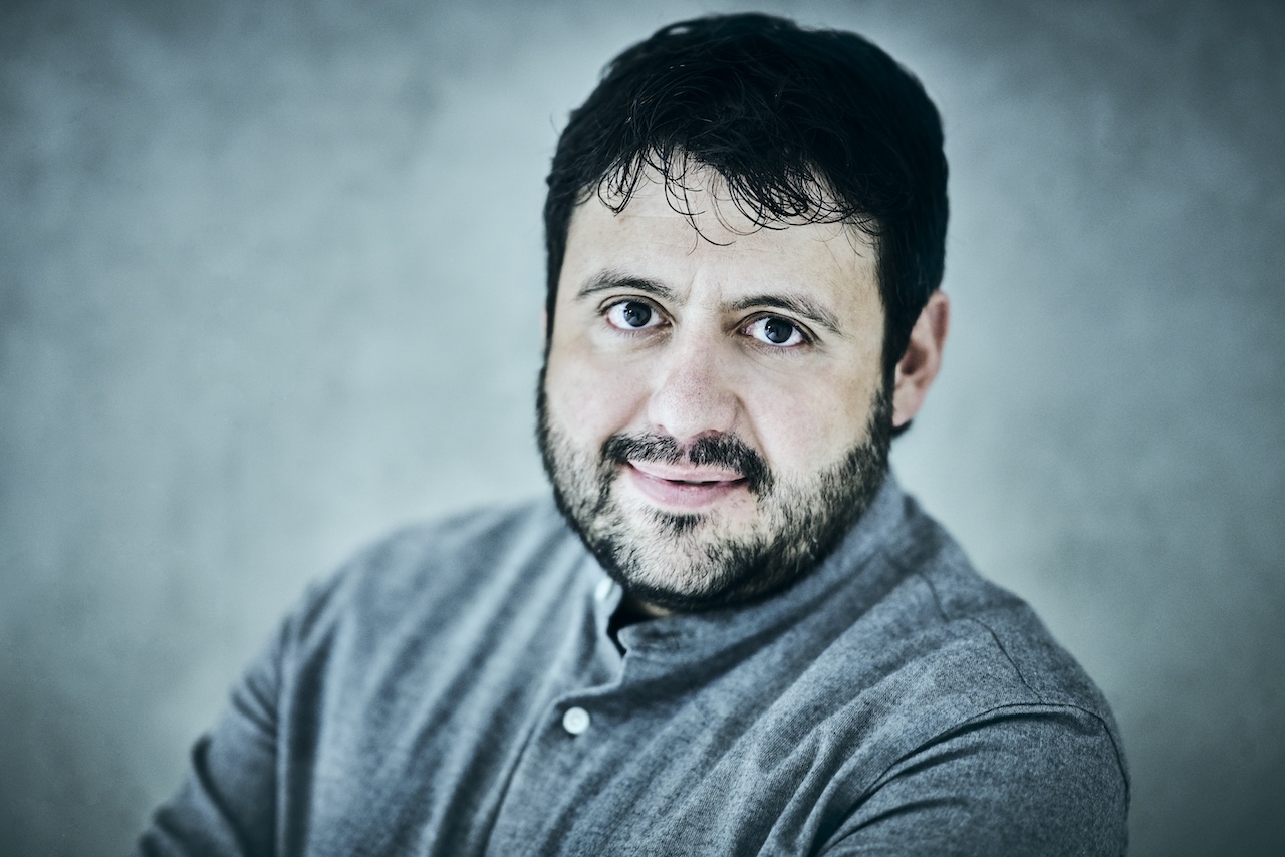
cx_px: 642
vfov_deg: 16.1
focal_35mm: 85
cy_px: 428
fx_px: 3035
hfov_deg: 23.9
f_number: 1.4
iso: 800
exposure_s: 1/80
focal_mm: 85
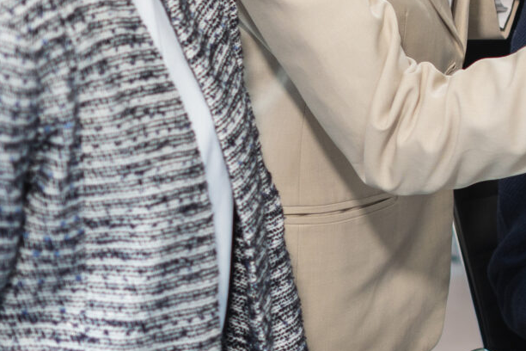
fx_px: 3053
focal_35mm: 209
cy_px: 30
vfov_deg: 6.6
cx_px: 923
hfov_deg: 9.4
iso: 400
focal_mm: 50
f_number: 2.5
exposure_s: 1/125
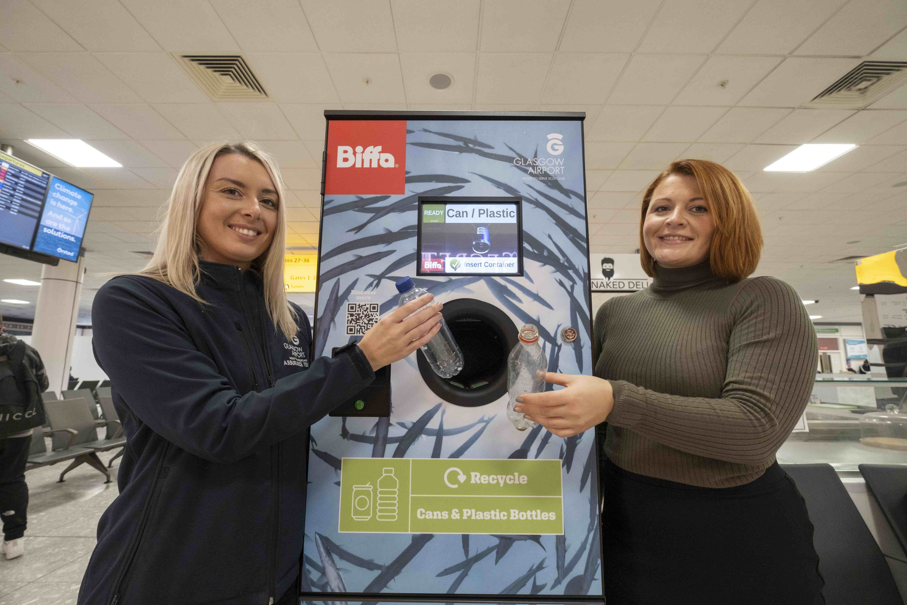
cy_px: 302
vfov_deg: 77.3
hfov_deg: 100.4
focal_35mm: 15
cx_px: 454
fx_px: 378
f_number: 4.5
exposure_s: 1/75
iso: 1600
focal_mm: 10
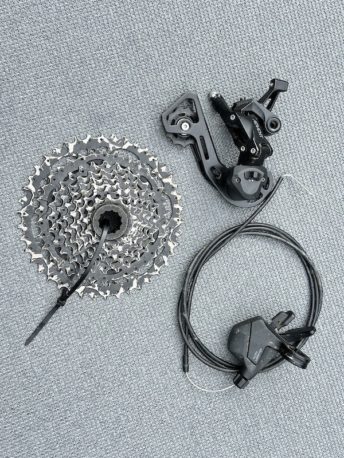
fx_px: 636
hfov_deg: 30.3
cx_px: 172
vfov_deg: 39.7
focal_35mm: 48
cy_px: 229
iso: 64
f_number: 1.78
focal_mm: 6.86
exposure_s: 1/631
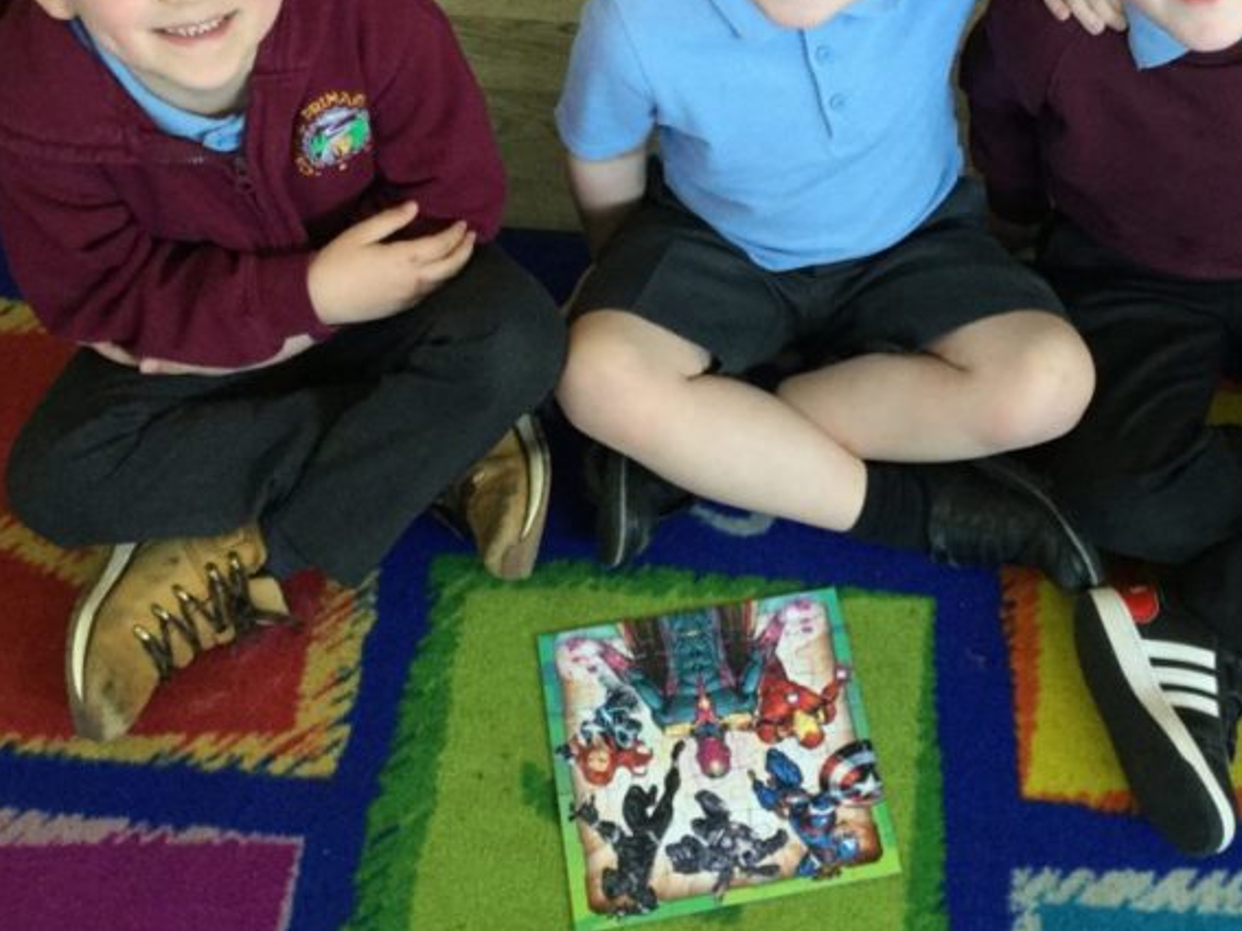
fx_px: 2009
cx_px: 835
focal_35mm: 56
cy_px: 283
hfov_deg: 34.0
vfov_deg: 25.9
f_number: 2.4
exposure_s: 1/33
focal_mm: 3.3
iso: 50
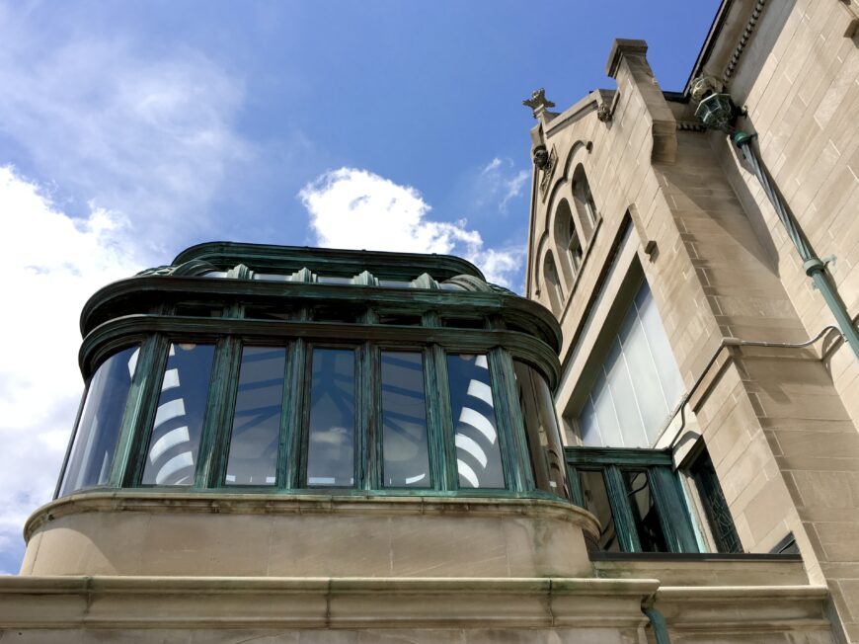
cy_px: 322
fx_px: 719
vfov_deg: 48.2
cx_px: 430
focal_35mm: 29
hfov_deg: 61.7
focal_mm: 4.15
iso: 25
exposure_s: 1/1241
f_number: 2.2
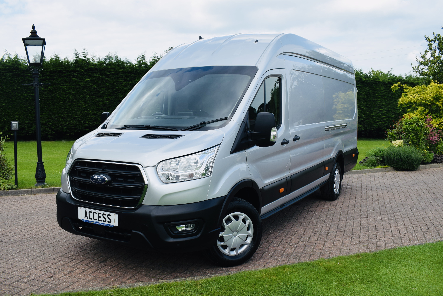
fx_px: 406
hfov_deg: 57.2
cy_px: 148
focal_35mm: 33
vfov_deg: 40.0
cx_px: 222
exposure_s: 1/320
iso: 200
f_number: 7.1
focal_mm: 22
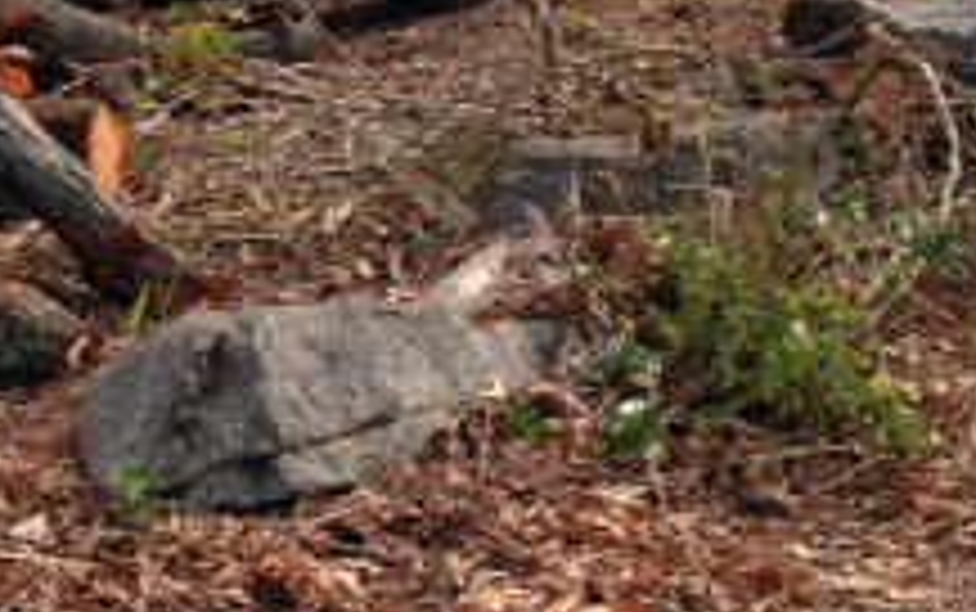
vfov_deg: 12.7
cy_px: 99
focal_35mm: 103
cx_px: 99
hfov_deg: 19.8
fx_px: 2742
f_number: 2.4
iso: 50
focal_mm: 4.12
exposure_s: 1/1063
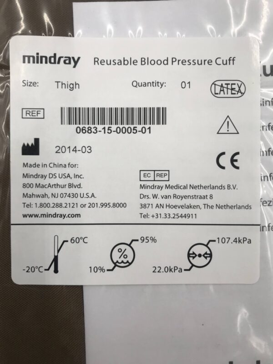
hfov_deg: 49.7
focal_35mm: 28
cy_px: 182
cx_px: 136
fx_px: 294
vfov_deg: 63.4
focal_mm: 3.99
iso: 25
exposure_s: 1/120
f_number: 1.8
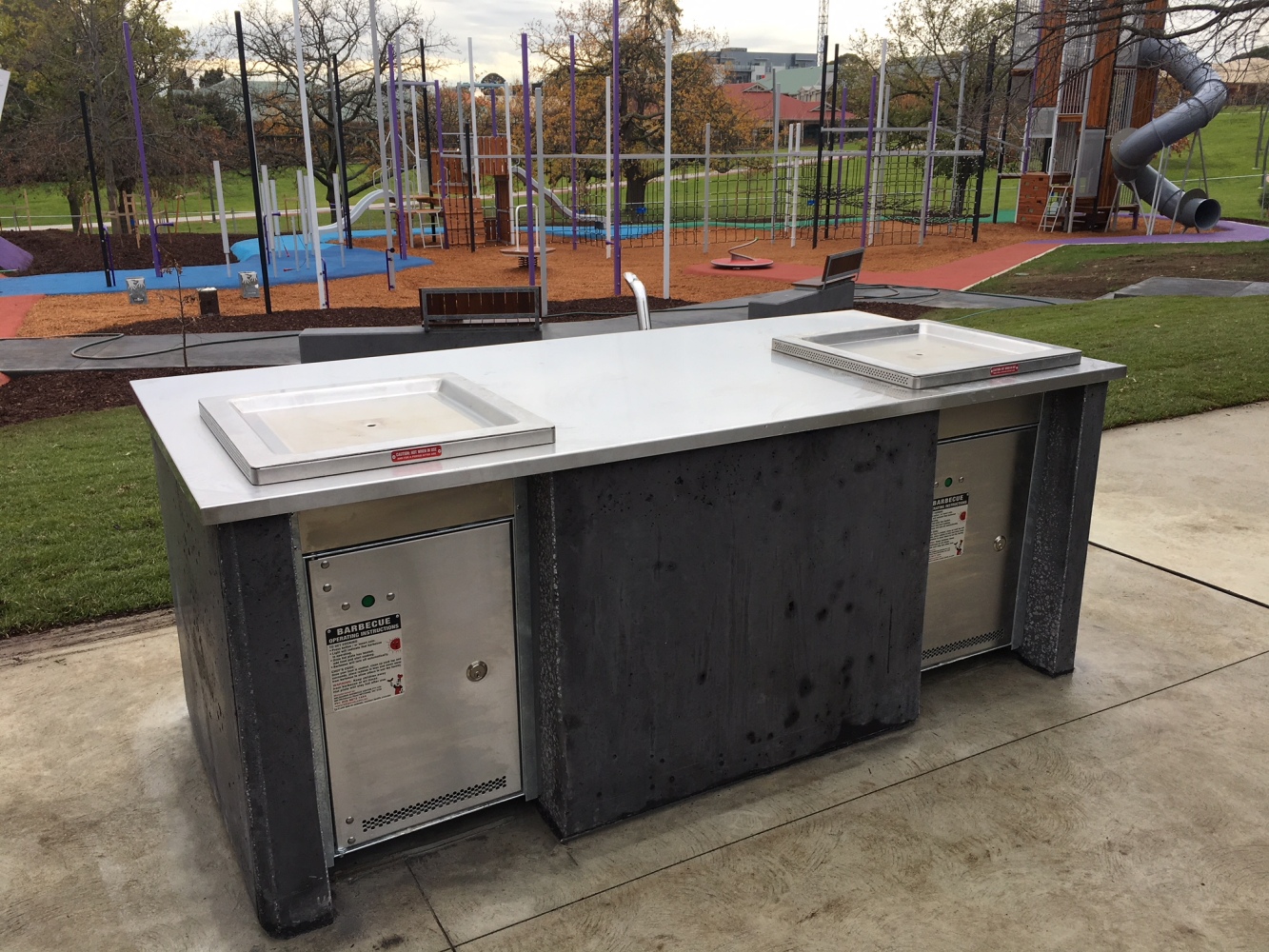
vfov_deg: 48.2
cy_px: 476
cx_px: 634
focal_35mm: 29
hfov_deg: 61.7
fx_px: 1063
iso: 25
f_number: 2.2
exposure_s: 1/499
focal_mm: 4.15
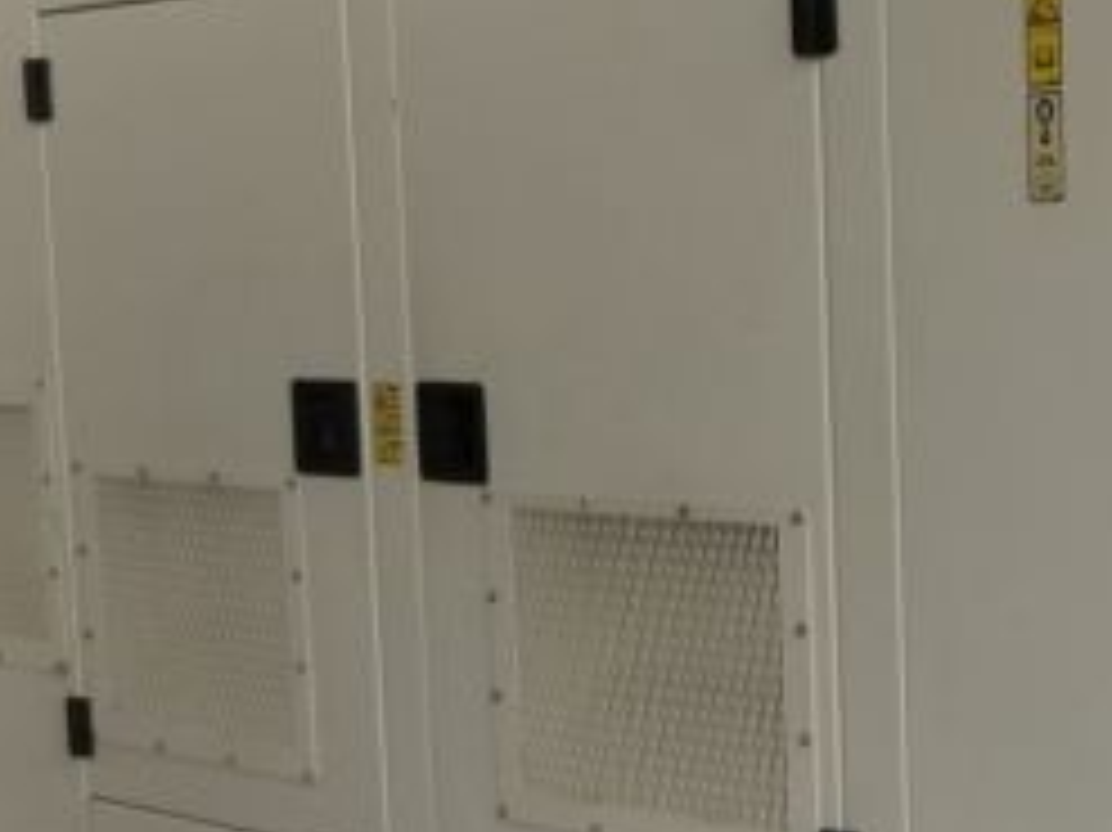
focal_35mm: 108
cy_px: 783
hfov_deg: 17.9
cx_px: 999
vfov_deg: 13.5
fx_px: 3468
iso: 50
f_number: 1.7
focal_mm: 4.25
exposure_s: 1/904
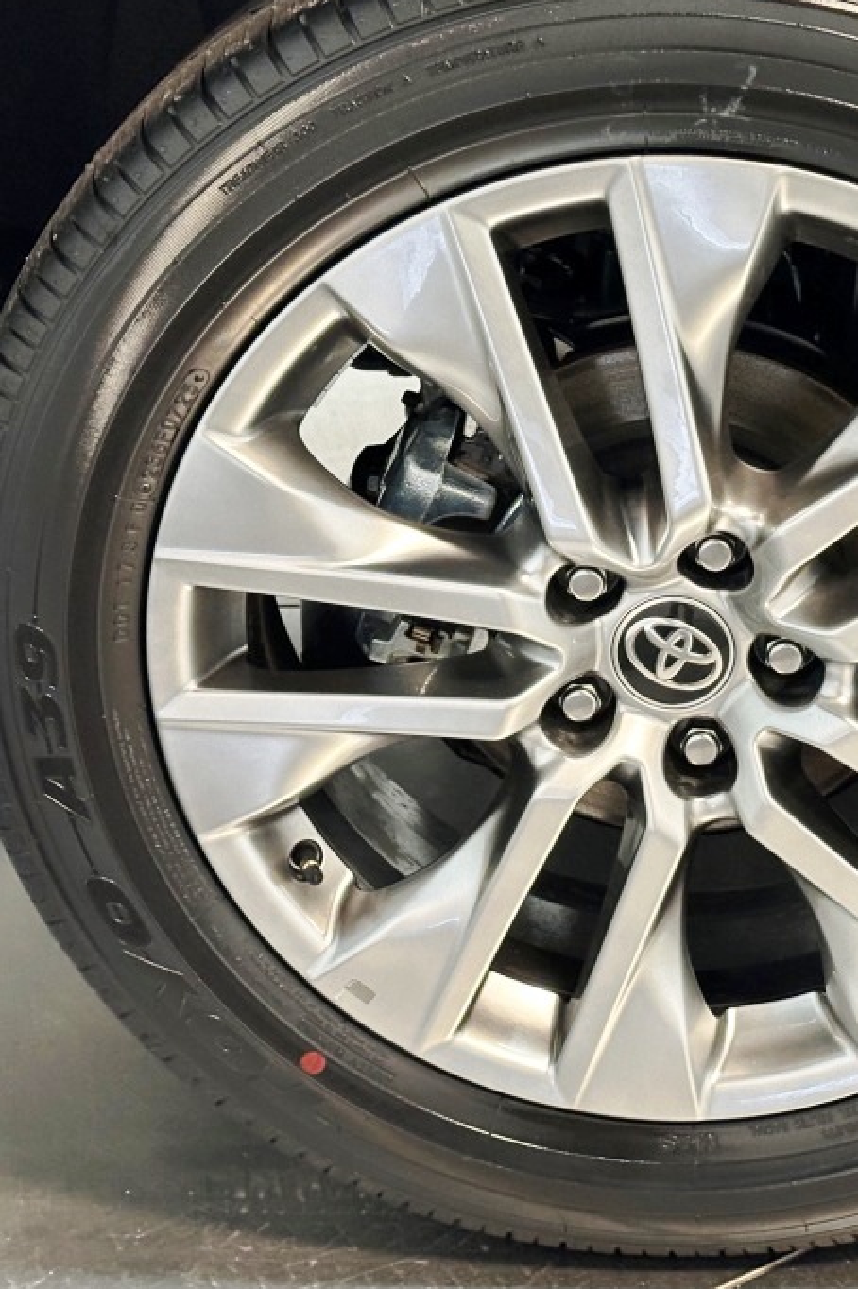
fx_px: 2684
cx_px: 635
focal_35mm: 75
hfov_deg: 18.1
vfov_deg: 27.0
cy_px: 612
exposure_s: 1/30
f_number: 1.78
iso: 400
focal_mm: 6.86
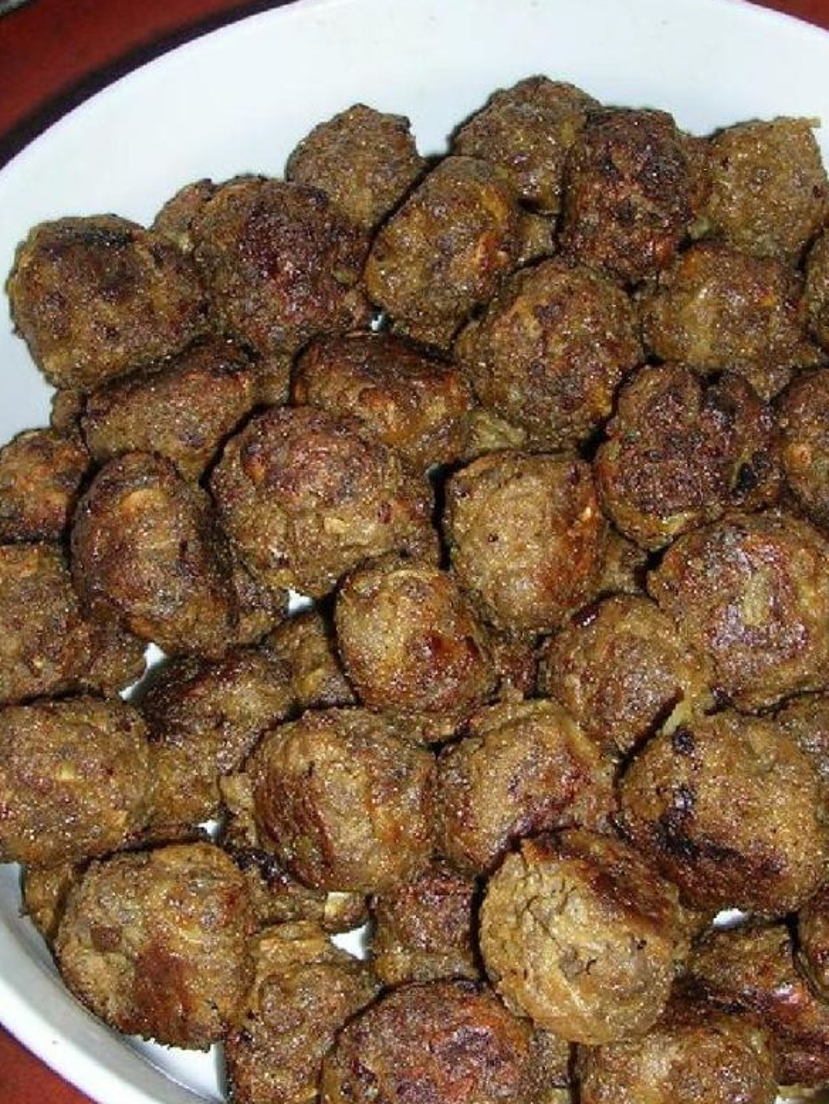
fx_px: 1596
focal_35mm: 50
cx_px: 484
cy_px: 583
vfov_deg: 38.2
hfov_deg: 29.1
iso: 50
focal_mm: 5.8
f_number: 2.8
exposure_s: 1/60.1
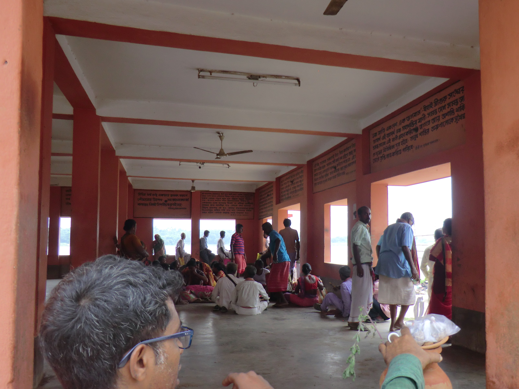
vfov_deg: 46.7
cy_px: 212
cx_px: 298
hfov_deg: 59.7
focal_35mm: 30
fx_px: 450
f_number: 3.2
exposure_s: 1/125
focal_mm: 4.3
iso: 64
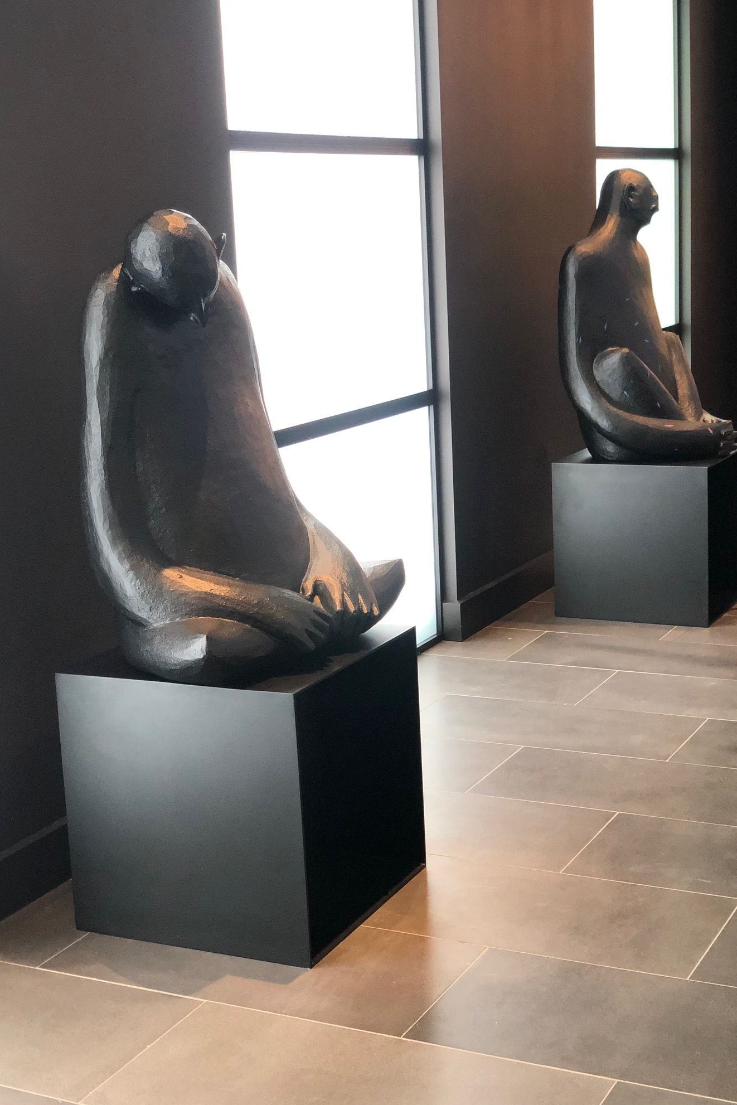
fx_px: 1688
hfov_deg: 24.6
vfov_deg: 36.2
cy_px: 557
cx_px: 365
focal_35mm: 55
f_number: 2.4
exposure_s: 1/55
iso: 125
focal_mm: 6
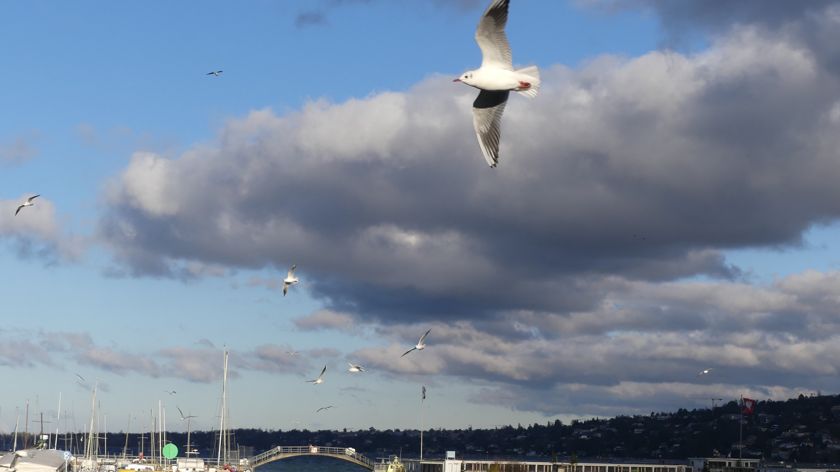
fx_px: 1782
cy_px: 292
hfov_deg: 26.5
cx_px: 438
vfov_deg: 15.1
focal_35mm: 80
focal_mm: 12.5
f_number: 4
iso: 100
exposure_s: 1/1000
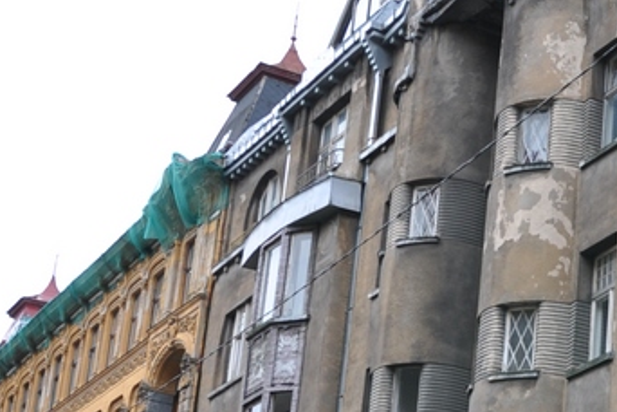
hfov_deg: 19.0
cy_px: 351
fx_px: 1799
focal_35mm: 105
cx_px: 605
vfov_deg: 13.0
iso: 200
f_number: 7.1
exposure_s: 1/200
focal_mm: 20
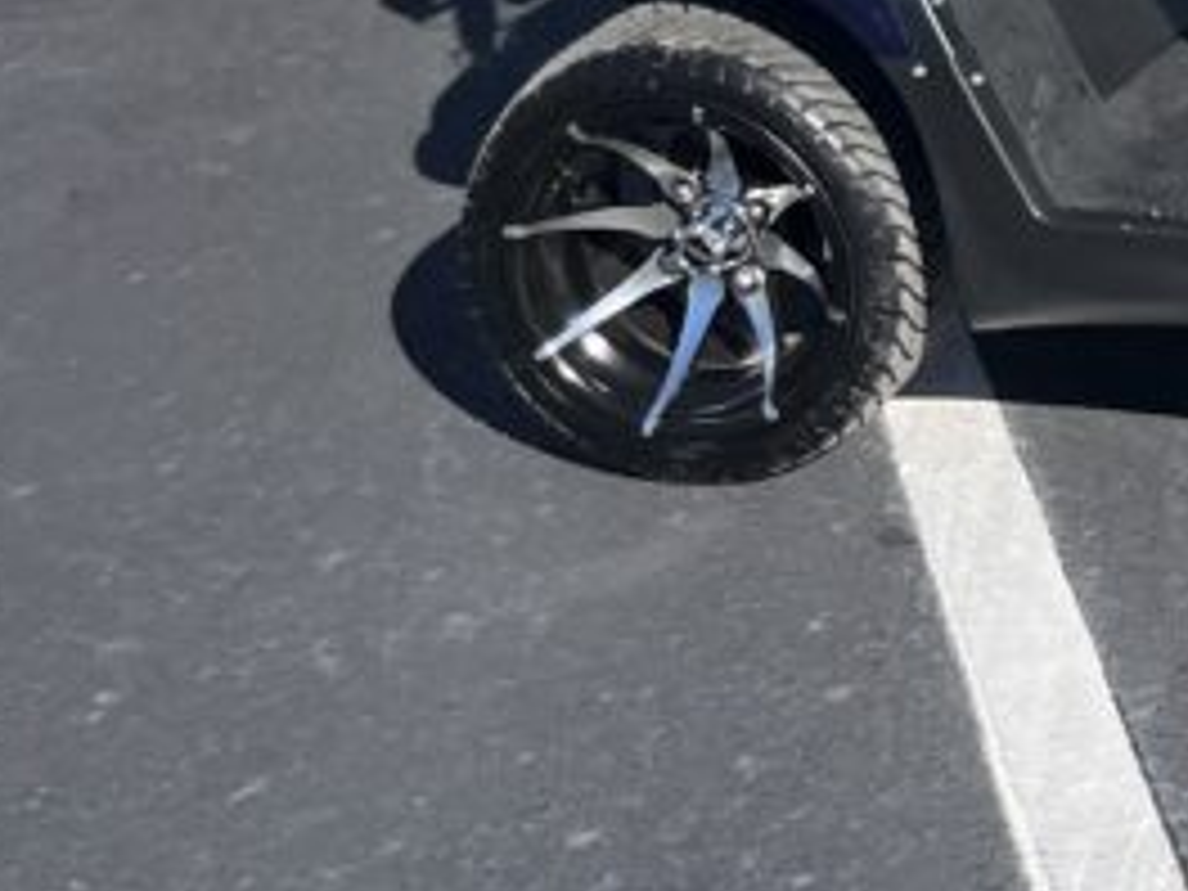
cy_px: -652
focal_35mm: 101
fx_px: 3466
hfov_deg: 17.1
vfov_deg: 13.3
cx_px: 1912
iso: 50
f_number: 1.6
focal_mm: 5.1
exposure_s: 1/3135
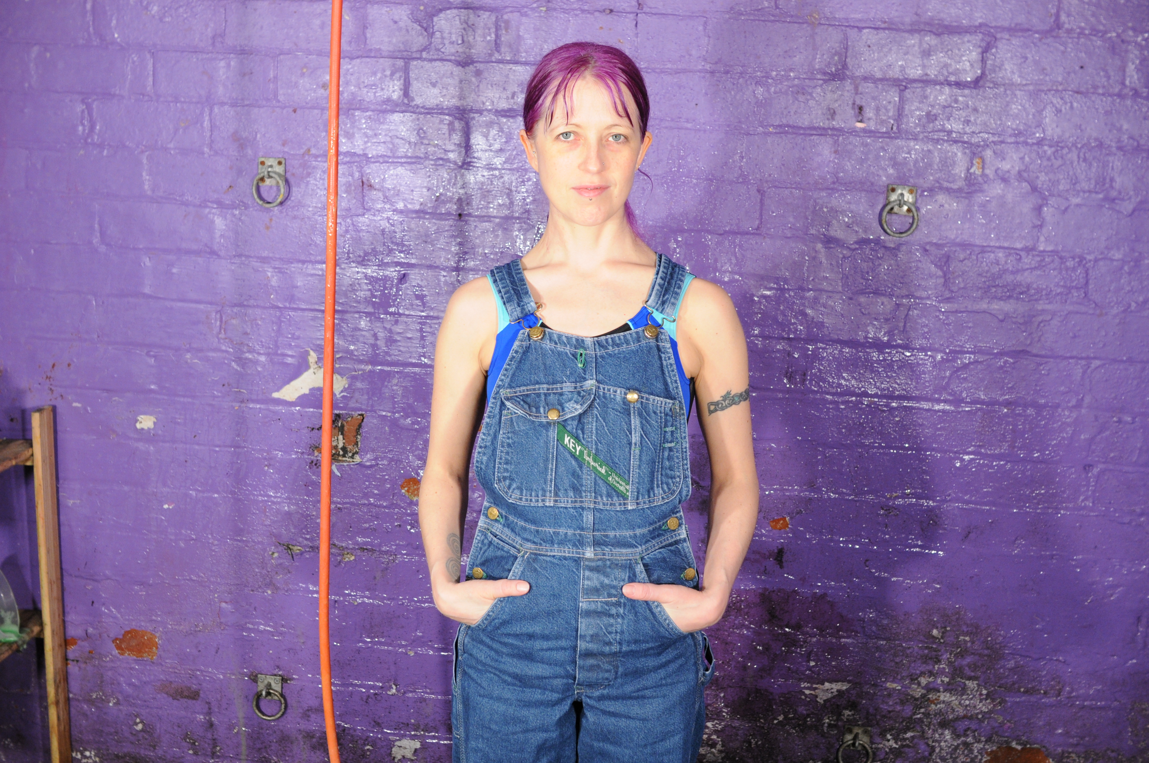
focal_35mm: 45
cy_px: 382
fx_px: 1434
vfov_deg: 29.8
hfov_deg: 43.7
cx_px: 574
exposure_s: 1/80
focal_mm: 30
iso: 640
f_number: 5
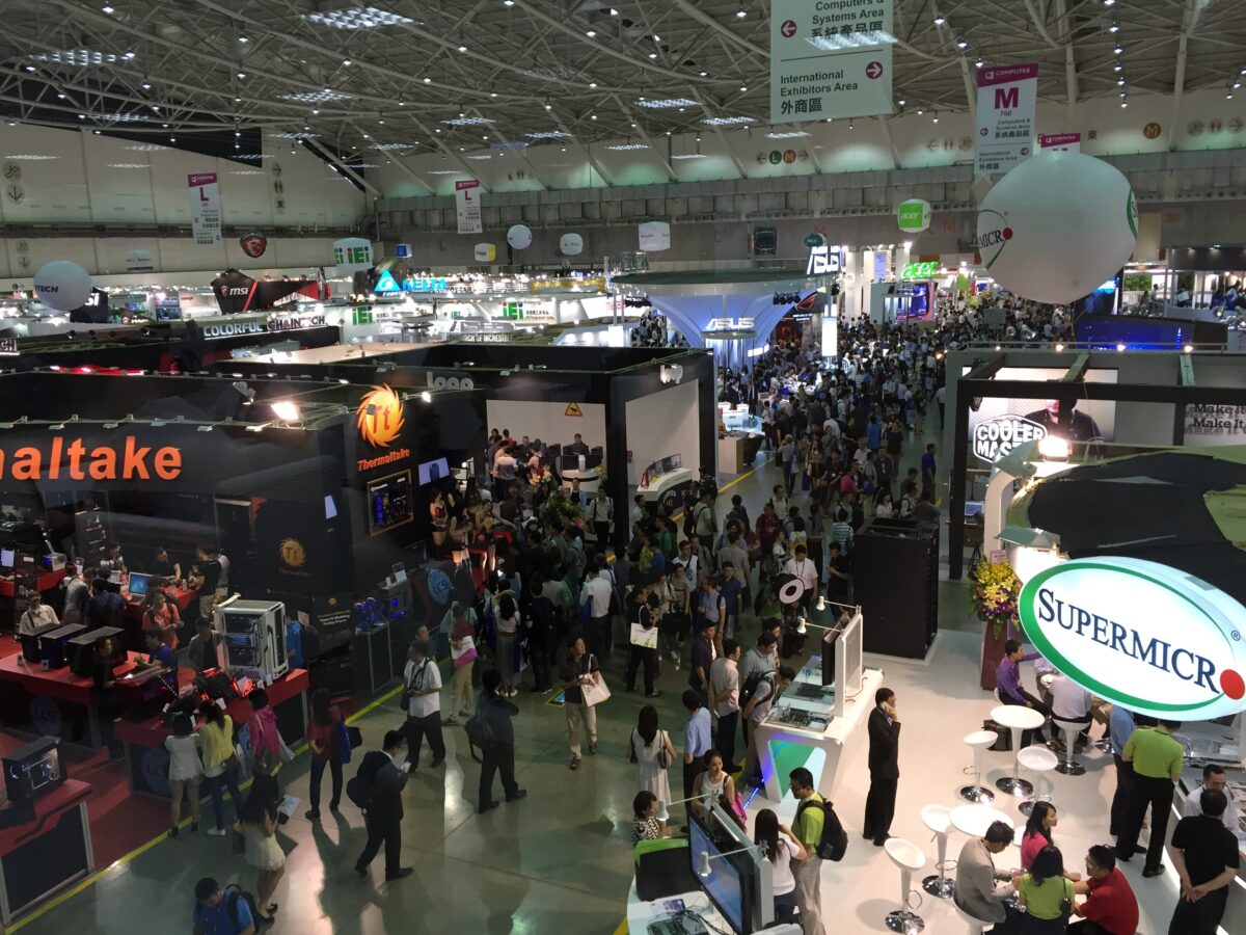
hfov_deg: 61.7
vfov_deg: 48.2
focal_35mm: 29
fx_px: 1044
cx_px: 623
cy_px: 468
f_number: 2.2
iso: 32
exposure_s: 1/30
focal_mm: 4.15
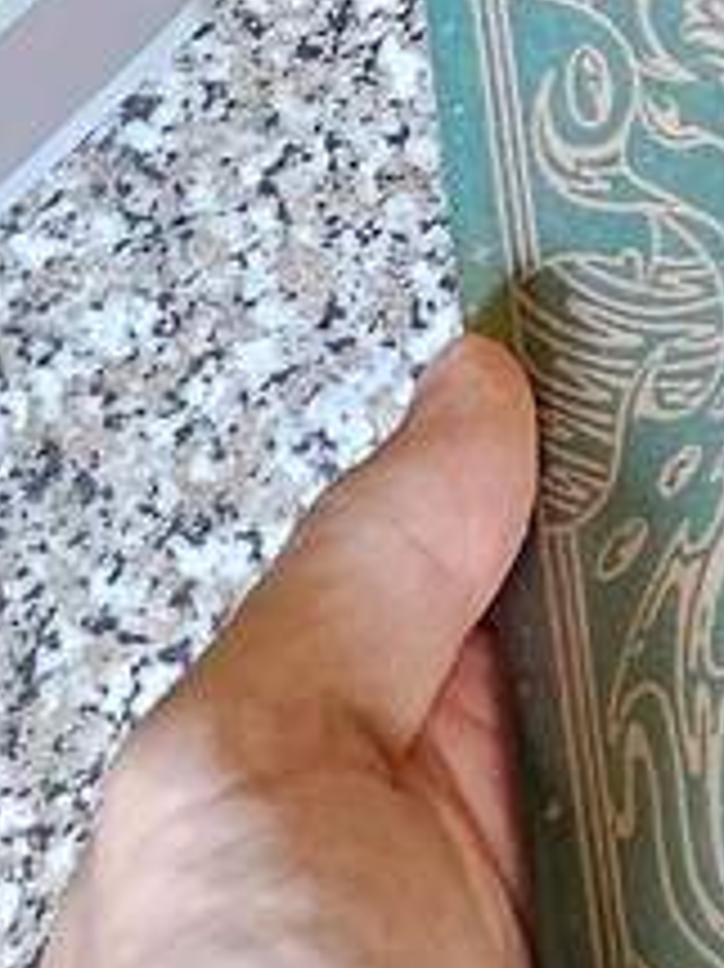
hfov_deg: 8.3
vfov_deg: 10.3
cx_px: 1435
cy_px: -1175
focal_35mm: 171
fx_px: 4773
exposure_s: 1/100
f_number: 1.7
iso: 1000
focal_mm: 6.3
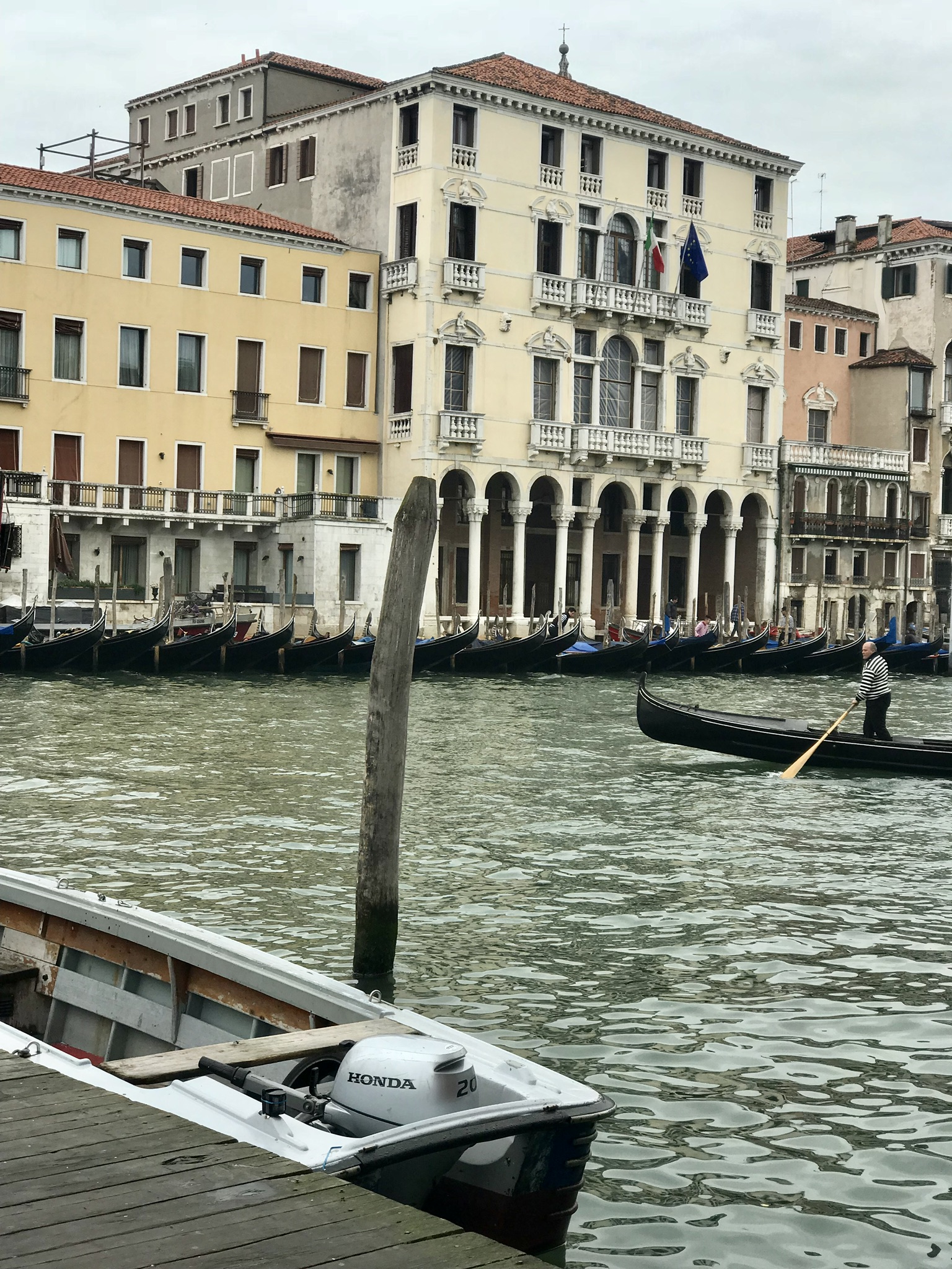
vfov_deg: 33.8
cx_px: 476
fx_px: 2090
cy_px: 634
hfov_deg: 25.7
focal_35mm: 57
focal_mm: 6.6
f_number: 2.8
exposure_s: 1/189
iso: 20
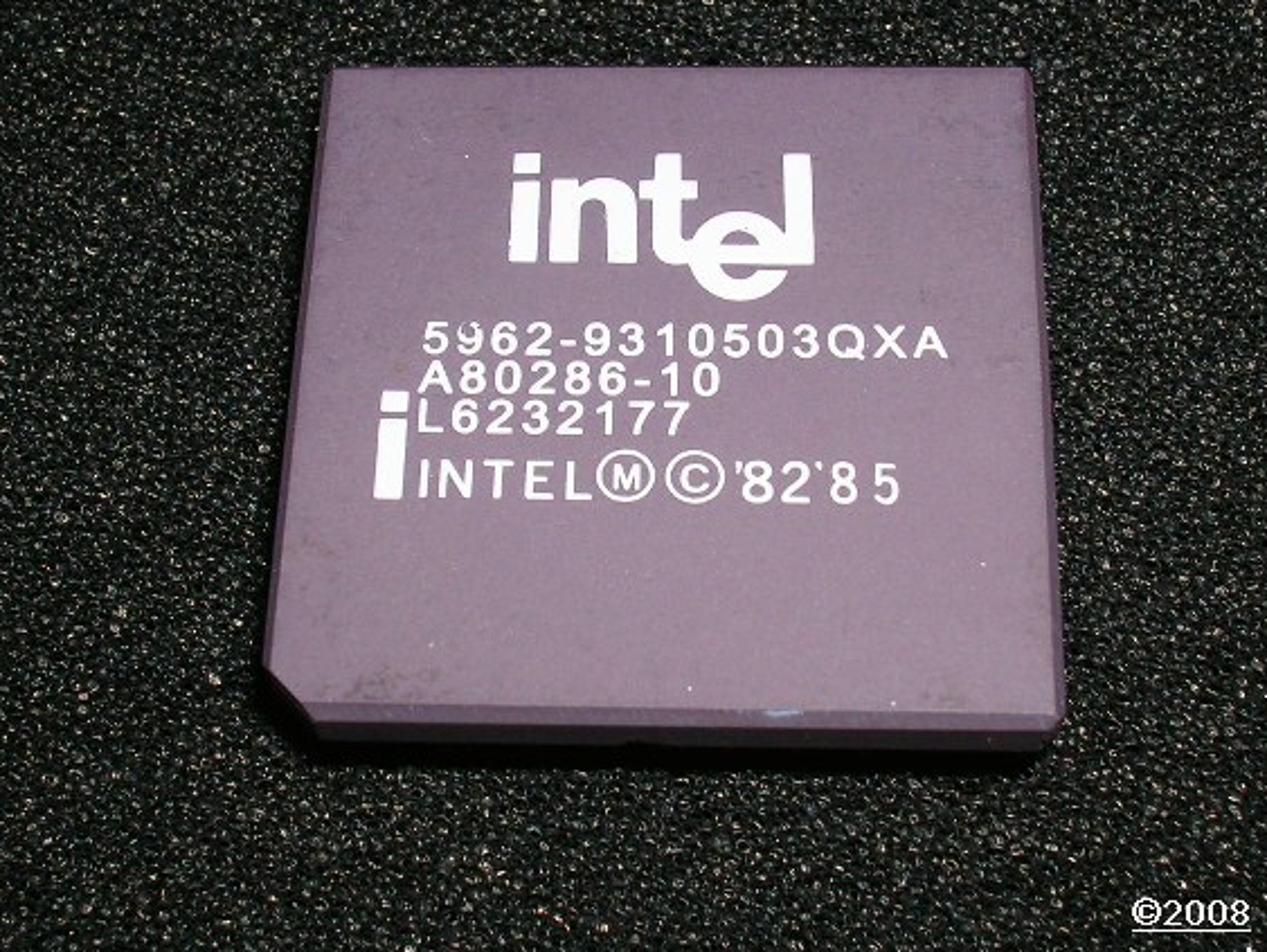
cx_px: 608
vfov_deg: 20.7
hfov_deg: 27.4
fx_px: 2600
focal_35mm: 71
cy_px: 419
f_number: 5.6
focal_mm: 8.4
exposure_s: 1/60.1
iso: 50
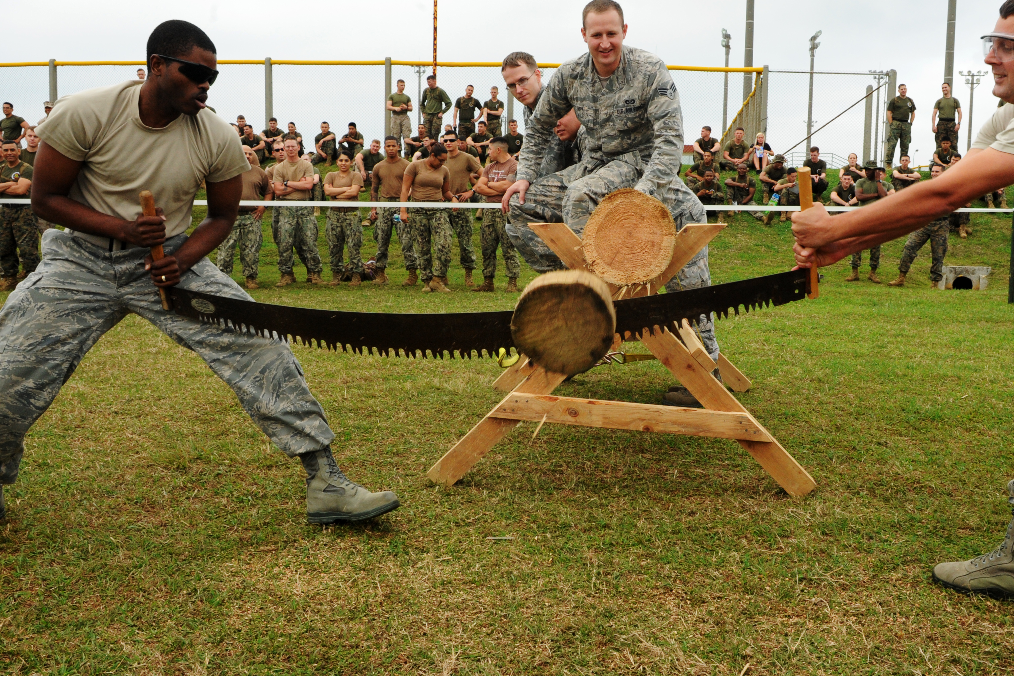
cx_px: 602
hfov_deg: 55.4
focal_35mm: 34
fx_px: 958
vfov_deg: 38.9
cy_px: 328
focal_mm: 24
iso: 1600
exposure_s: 1/200
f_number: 14
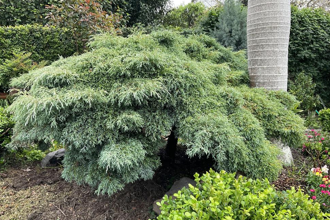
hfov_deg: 60.3
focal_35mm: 31
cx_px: 165
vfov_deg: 42.3
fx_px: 284
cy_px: 123
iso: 20
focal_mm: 3
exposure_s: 1/120
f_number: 1.8
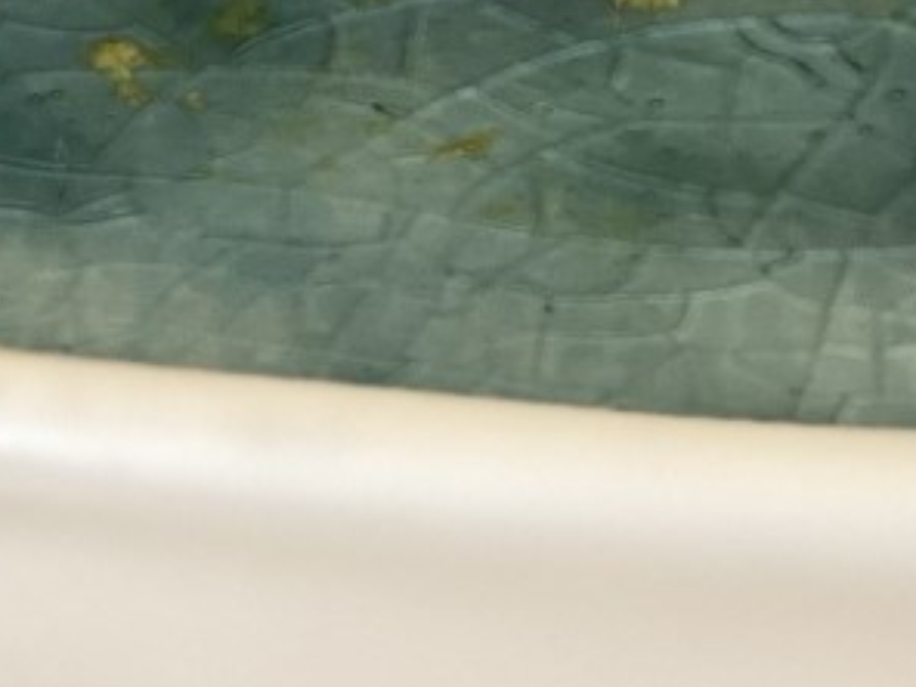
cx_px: 306
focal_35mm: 337
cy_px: -1371
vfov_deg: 4.3
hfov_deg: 5.9
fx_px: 8918
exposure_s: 1/122
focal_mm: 6
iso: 64
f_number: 2
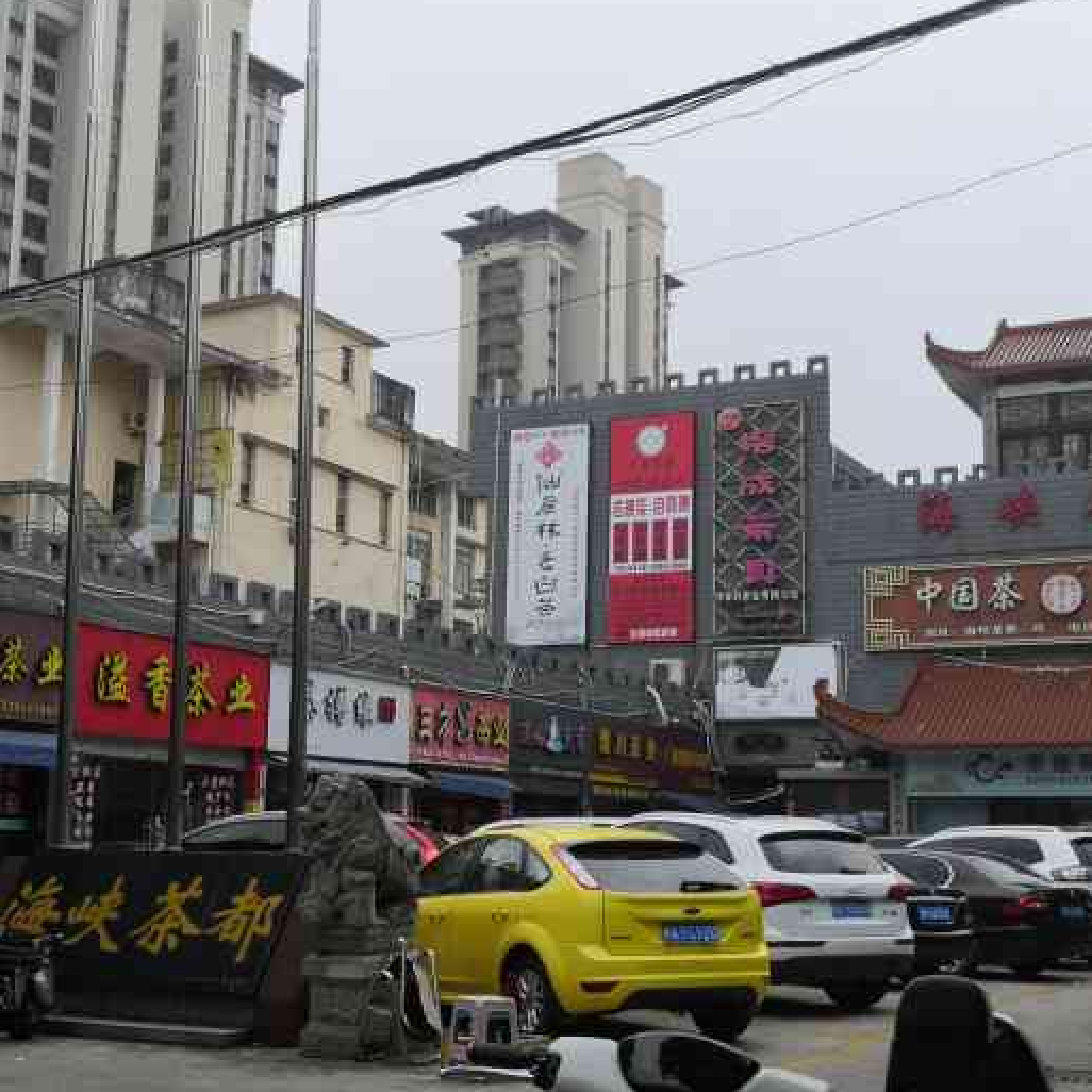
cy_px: 546
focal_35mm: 47
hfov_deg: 36.1
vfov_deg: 36.1
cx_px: 539
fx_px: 1677
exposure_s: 1/1000
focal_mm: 3.95
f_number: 1.8
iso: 50
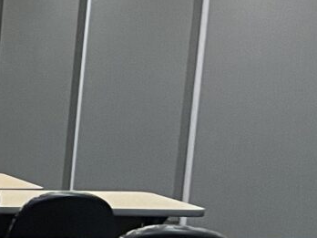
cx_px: -608
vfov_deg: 9.6
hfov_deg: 10.0
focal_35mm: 153
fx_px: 1401
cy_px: 231
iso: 200
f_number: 1.6
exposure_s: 1/60
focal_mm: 5.1
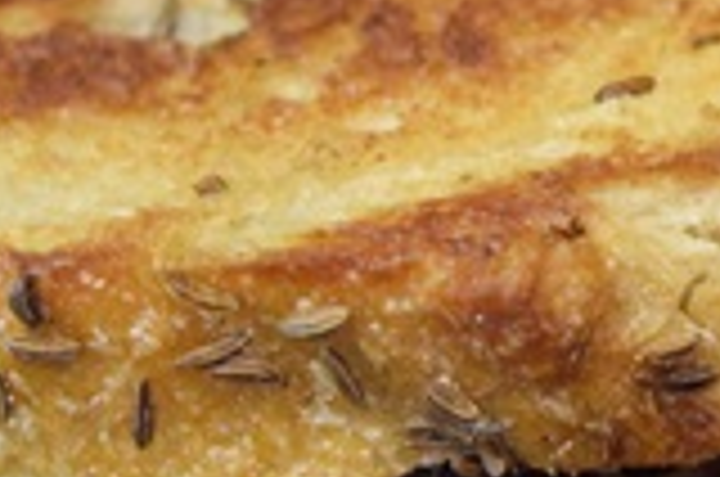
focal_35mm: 259
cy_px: 308
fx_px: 5161
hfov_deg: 7.9
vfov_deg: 5.3
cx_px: 922
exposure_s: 1/40
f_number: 5.6
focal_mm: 55
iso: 6400
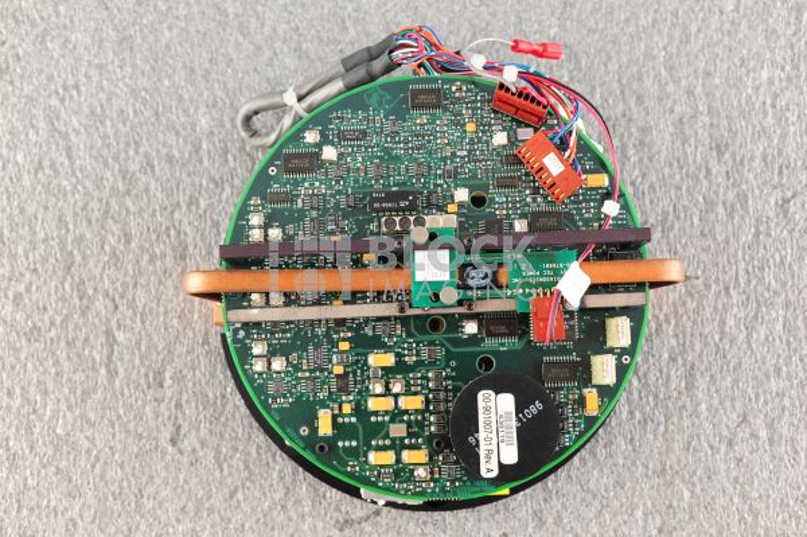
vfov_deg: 26.9
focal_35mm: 50
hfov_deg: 39.6
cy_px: 268
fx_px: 1120
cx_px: 404
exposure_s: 1/125
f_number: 7.1
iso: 1600
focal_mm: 50
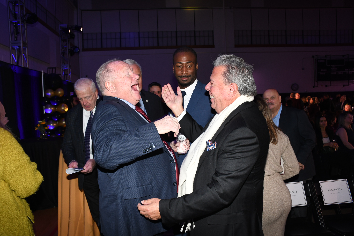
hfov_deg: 61.9
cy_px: 118
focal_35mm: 30
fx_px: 295
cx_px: 177
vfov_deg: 43.6
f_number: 7.1
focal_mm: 20
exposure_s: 1/60
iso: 800
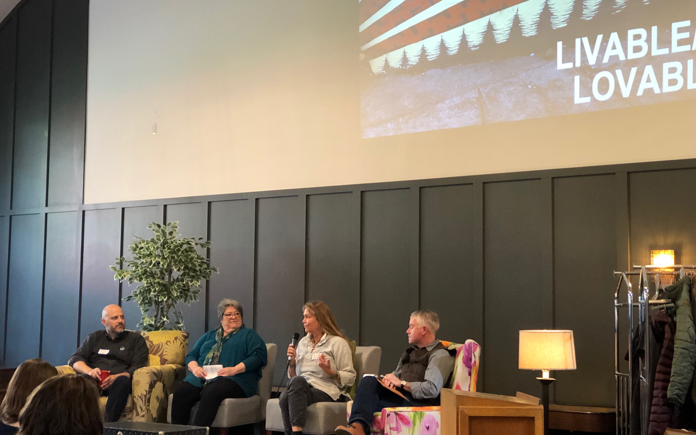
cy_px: 203
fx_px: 1157
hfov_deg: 33.5
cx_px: 347
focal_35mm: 61
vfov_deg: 21.3
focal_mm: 6.6
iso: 200
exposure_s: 1/30
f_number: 2.8
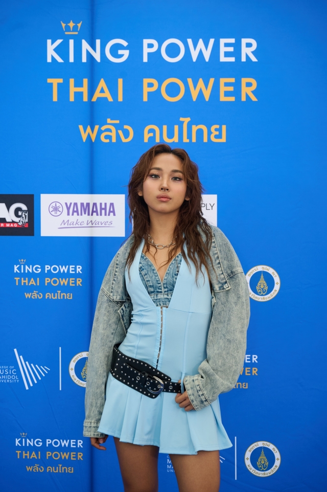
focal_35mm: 56
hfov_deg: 24.2
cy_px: 246
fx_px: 764
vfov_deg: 35.7
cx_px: 164
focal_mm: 56
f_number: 5
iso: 500
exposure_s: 1/200
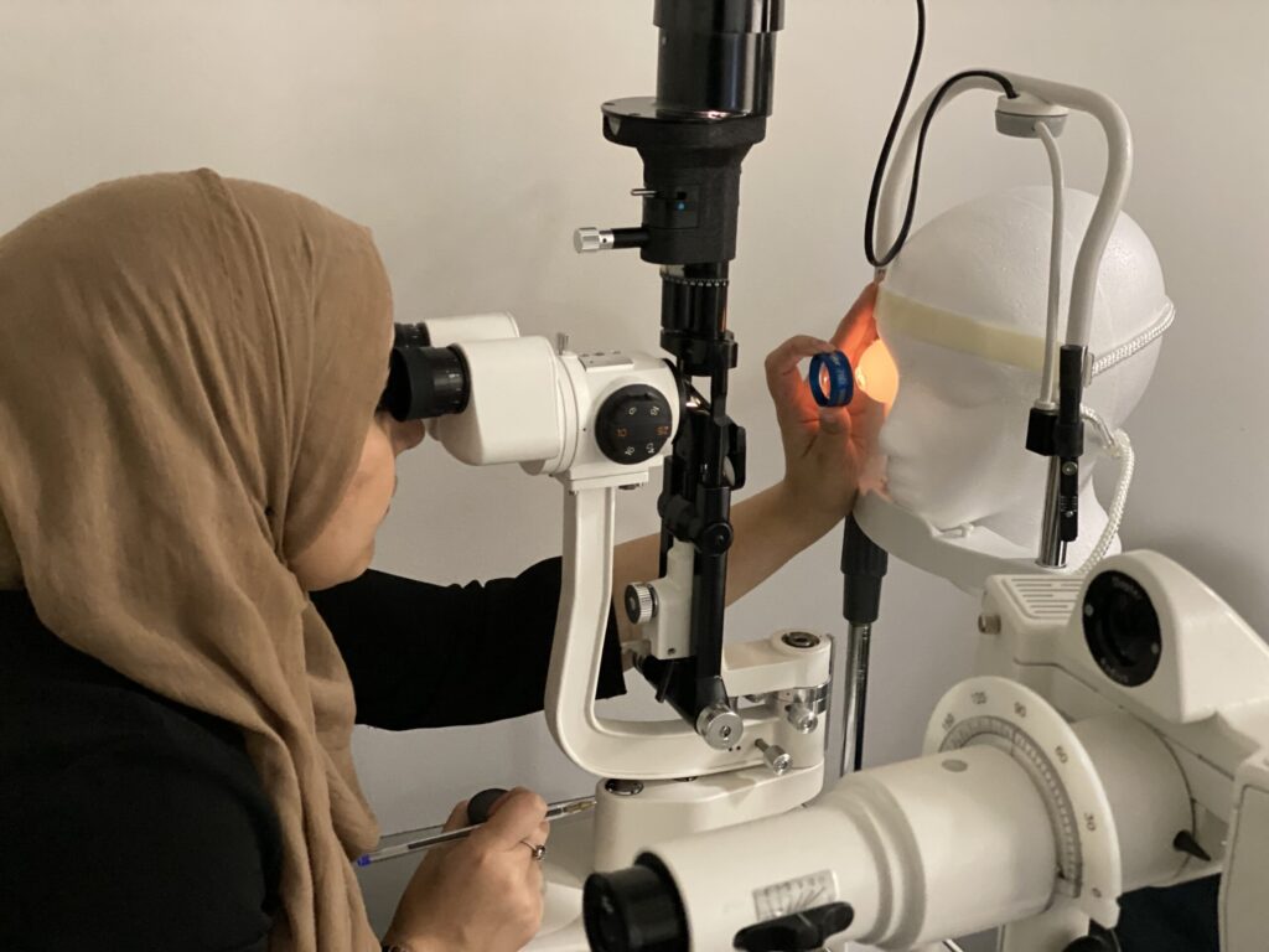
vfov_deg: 28.0
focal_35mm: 52
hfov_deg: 36.8
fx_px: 1906
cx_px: 634
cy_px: 476
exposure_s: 1/14
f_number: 2
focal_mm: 6
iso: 640
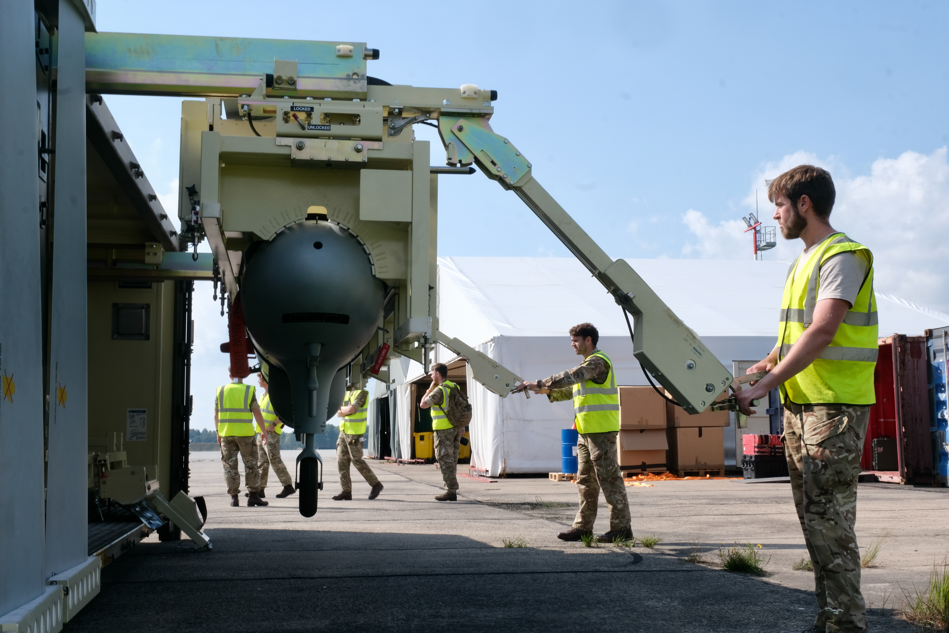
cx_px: 474
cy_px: 316
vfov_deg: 28.6
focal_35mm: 47
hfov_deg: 41.9
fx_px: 1239
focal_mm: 31.1
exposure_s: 1/45
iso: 200
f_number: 22
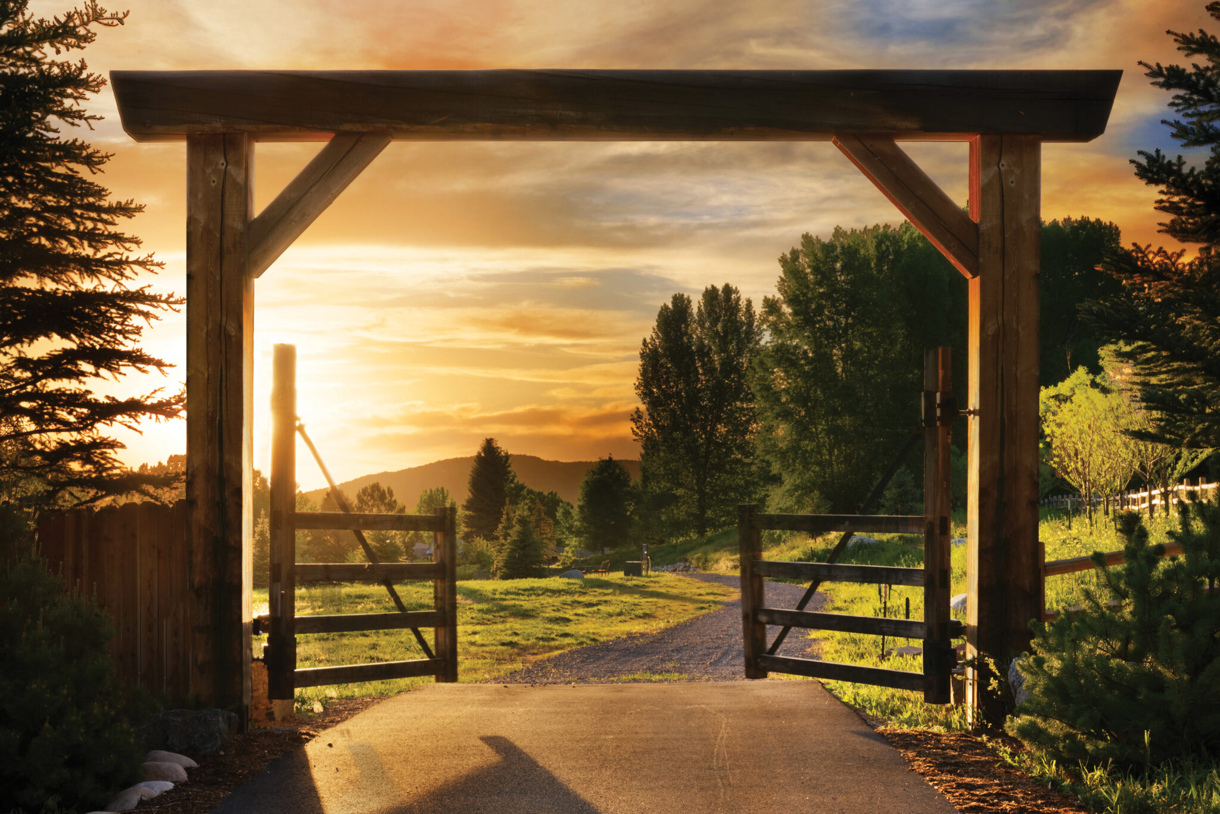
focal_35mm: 58
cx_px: 610
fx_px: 1966
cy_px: 407
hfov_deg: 34.5
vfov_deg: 23.4
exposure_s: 1/640
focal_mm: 58
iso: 320
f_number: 22
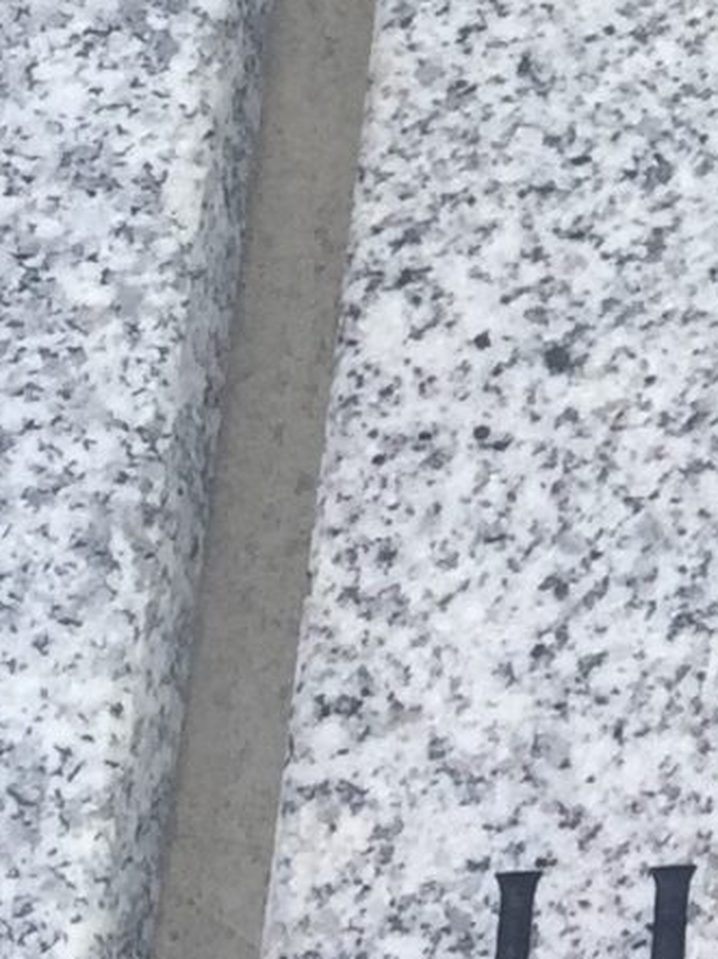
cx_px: 1720
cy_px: -362
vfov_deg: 11.4
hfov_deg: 8.1
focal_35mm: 168
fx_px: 4651
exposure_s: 1/377
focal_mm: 4.15
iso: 32
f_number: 2.2
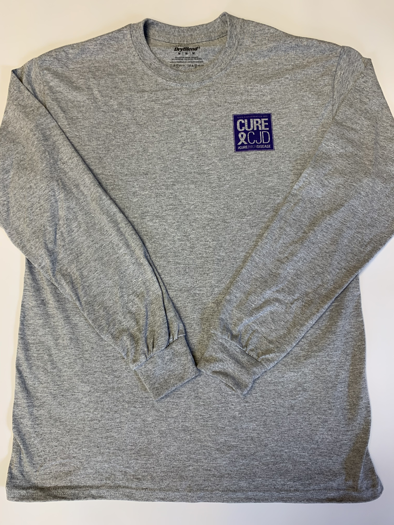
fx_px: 395
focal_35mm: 26
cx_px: 197
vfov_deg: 67.3
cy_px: 262
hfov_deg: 53.1
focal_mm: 4.25
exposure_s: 1/120
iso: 50
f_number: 1.8
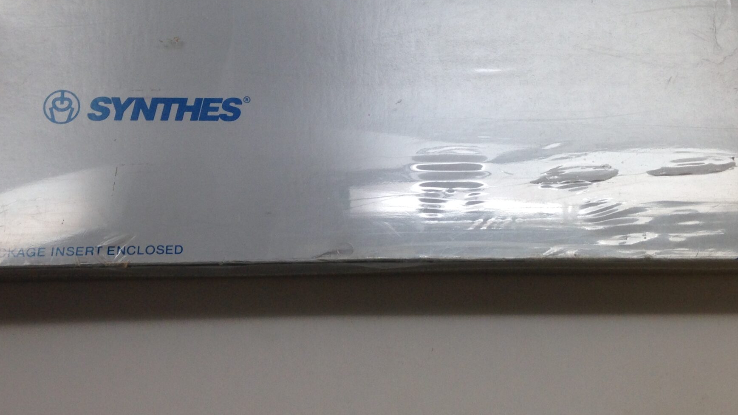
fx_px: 1037
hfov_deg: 39.2
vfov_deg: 22.4
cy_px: 110
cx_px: 350
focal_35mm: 53
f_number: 2.4
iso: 50
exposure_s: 1/120
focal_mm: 4.12
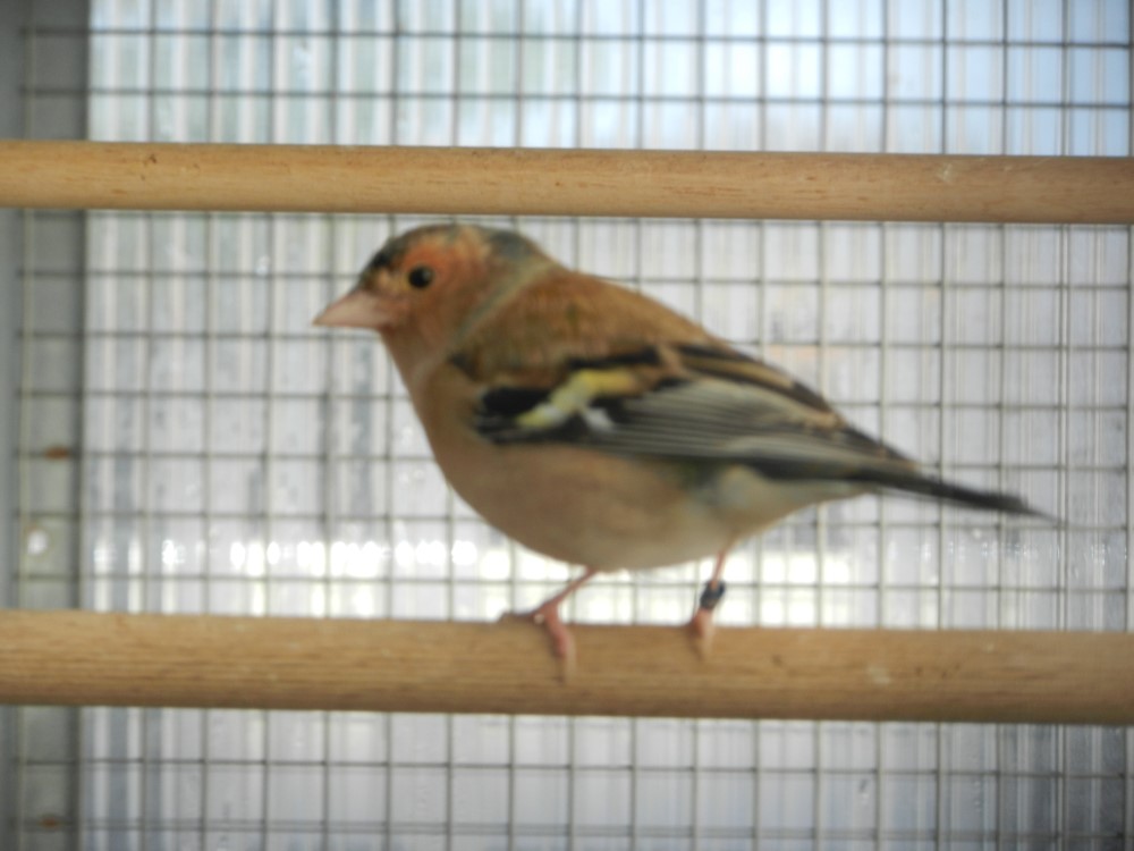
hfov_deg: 10.5
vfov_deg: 7.9
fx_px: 6192
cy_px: 426
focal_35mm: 189
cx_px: 567
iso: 160
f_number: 5.3
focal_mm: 34
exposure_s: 1/100
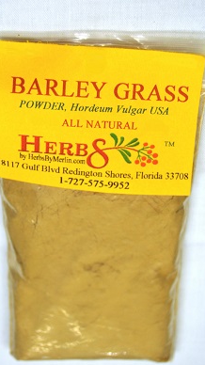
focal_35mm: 74
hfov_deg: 16.3
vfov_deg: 28.6
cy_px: 186
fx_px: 716
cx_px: 92
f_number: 5.3
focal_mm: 46
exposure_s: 1/50
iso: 400
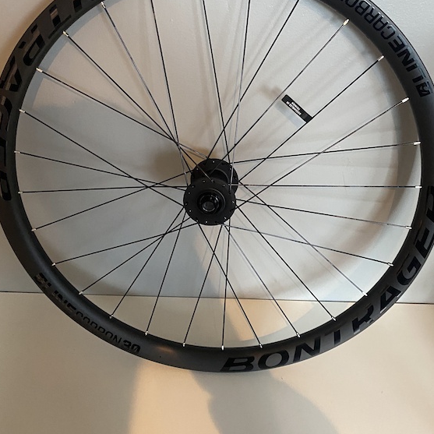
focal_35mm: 33
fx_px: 468
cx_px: 216
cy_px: 172
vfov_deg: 49.4
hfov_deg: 49.7
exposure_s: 1/60
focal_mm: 4.25
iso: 320
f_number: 1.8
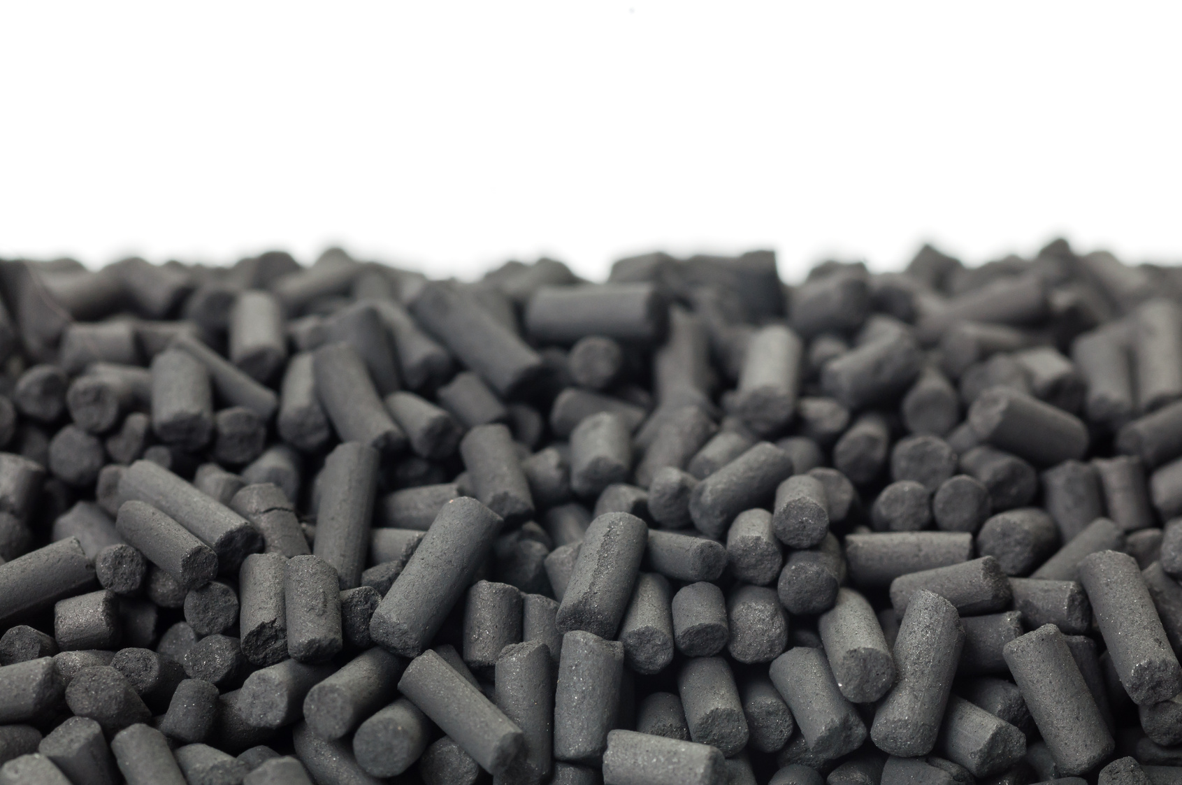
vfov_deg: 10.1
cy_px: 392
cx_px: 591
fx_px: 4427
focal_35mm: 135
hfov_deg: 15.2
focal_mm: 90
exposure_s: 1/160
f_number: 29
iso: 200
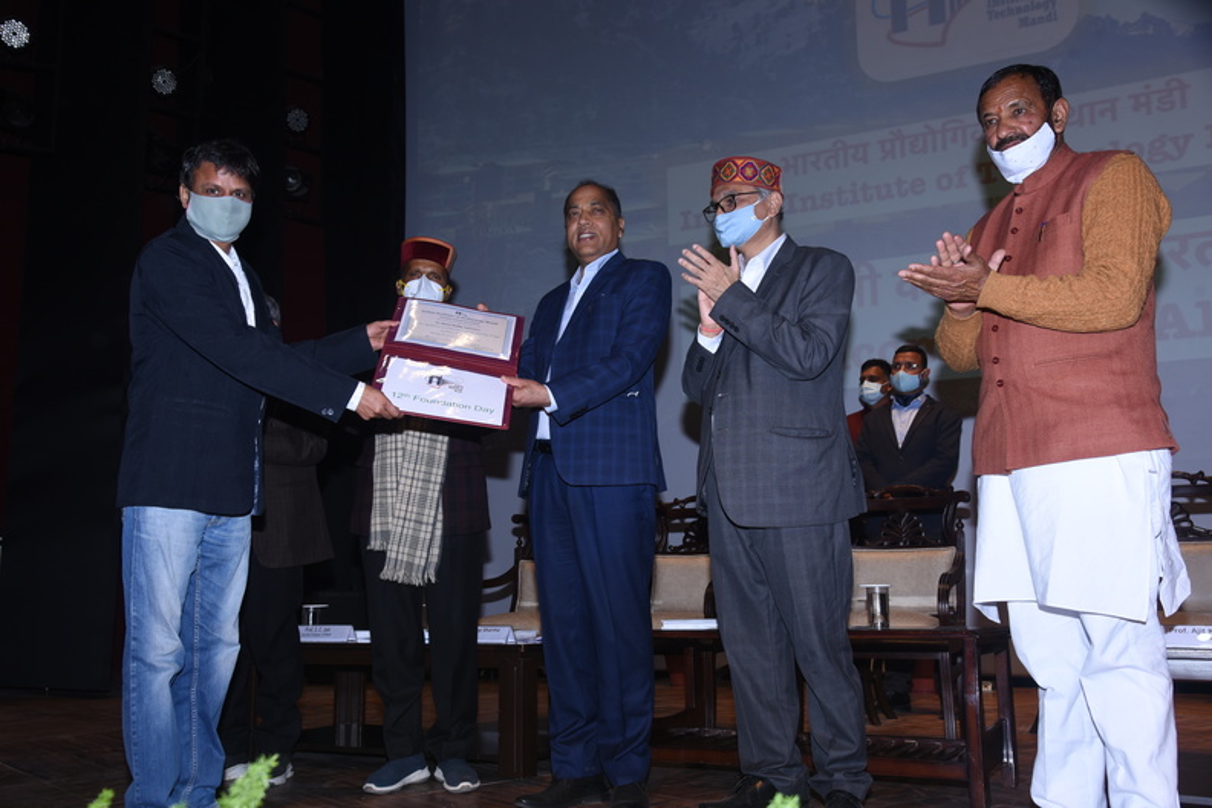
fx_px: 1145
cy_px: 404
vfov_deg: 38.9
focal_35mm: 34
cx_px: 606
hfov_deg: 55.8
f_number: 5.6
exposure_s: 1/125
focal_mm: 34
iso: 500
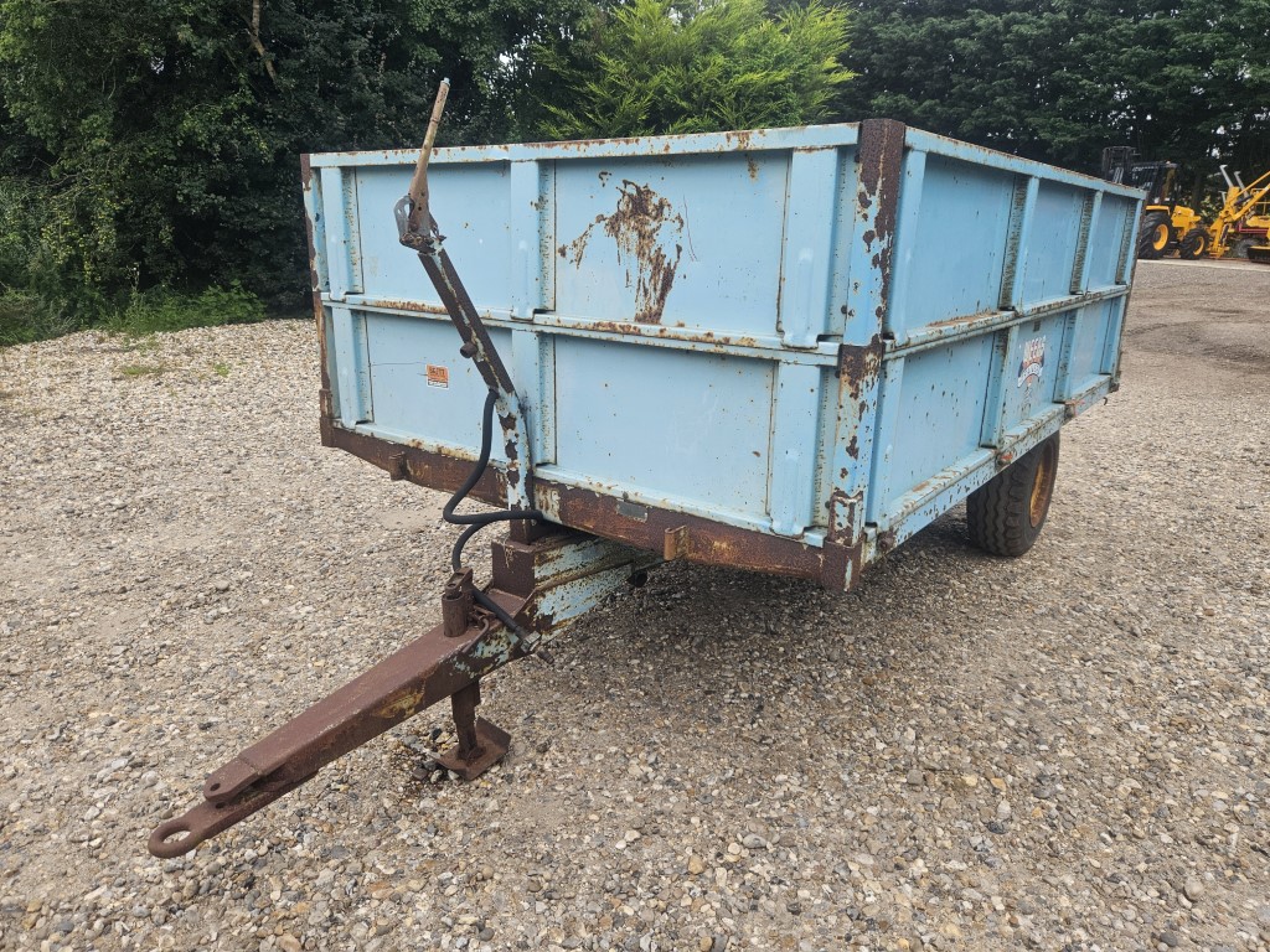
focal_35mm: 23
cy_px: 476
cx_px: 635
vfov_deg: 58.9
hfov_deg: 73.9
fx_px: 844
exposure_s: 1/1053
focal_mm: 5.4
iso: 50
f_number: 1.8
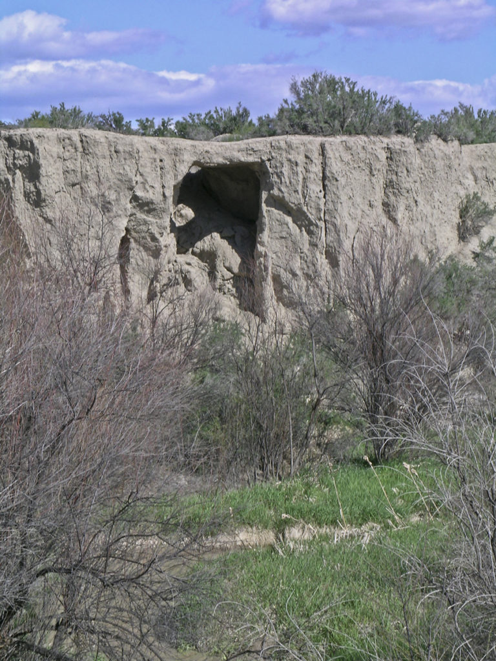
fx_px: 2216
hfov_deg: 12.8
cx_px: 248
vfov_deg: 17.0
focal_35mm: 116
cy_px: 330
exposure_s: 1/140
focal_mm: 24
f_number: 7.3
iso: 50
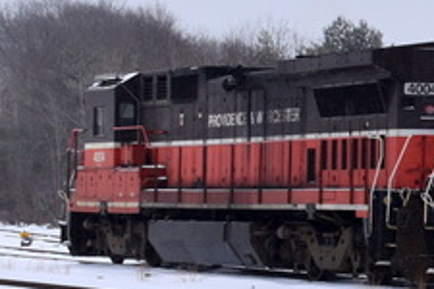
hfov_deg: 11.0
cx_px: 745
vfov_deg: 7.8
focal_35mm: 176
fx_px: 2120
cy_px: 132
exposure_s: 1/320
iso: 200
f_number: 9
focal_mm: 31
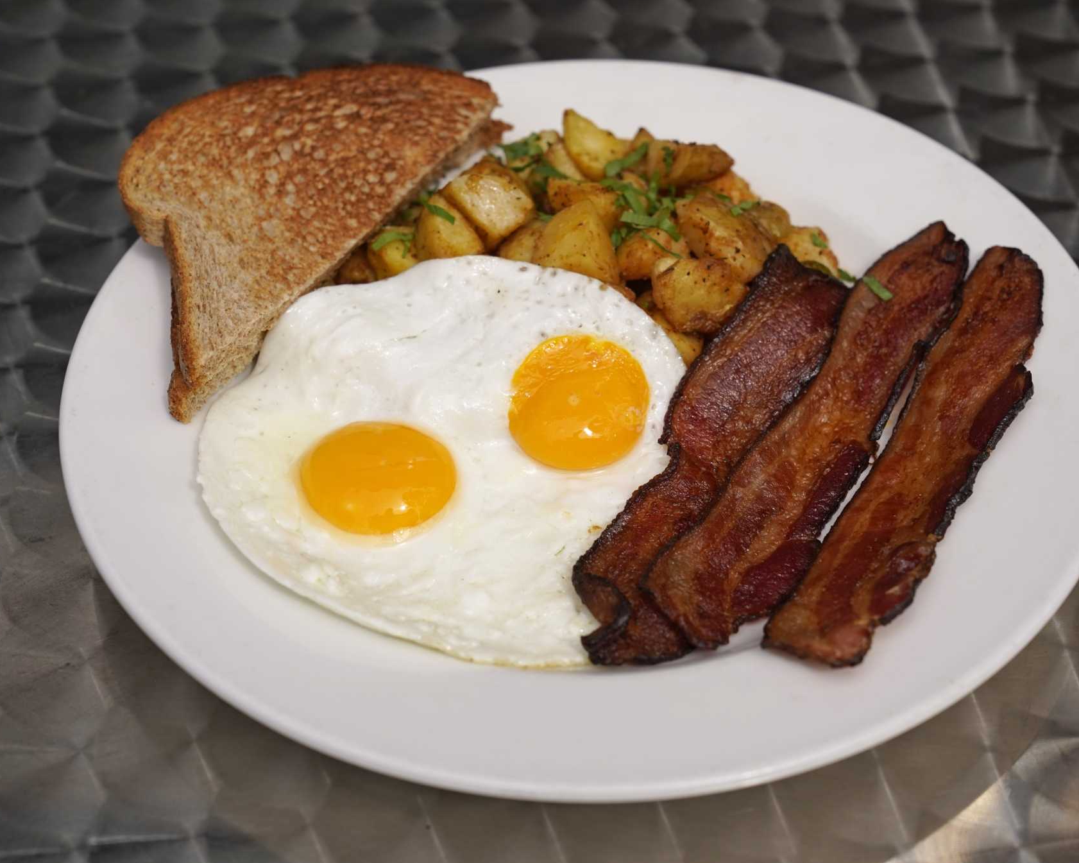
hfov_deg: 29.5
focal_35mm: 64
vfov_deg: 23.8
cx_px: 607
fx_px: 2043
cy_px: 427
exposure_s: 1/2500
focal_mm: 56
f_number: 5
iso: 250
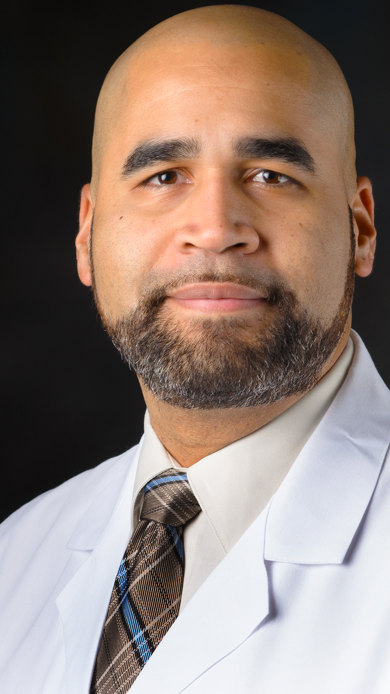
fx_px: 2659
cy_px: 325
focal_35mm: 145
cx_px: 219
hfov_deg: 8.4
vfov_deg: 14.9
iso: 160
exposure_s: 1/125
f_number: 7.1
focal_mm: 85
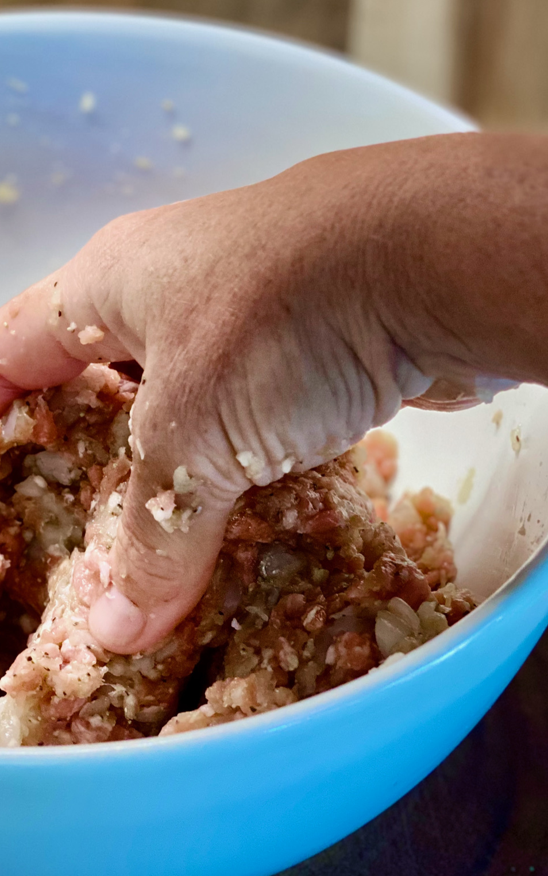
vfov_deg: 27.8
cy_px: 438
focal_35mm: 74
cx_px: 24
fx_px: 1768
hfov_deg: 17.3
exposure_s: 1/60
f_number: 2
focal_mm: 6
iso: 125
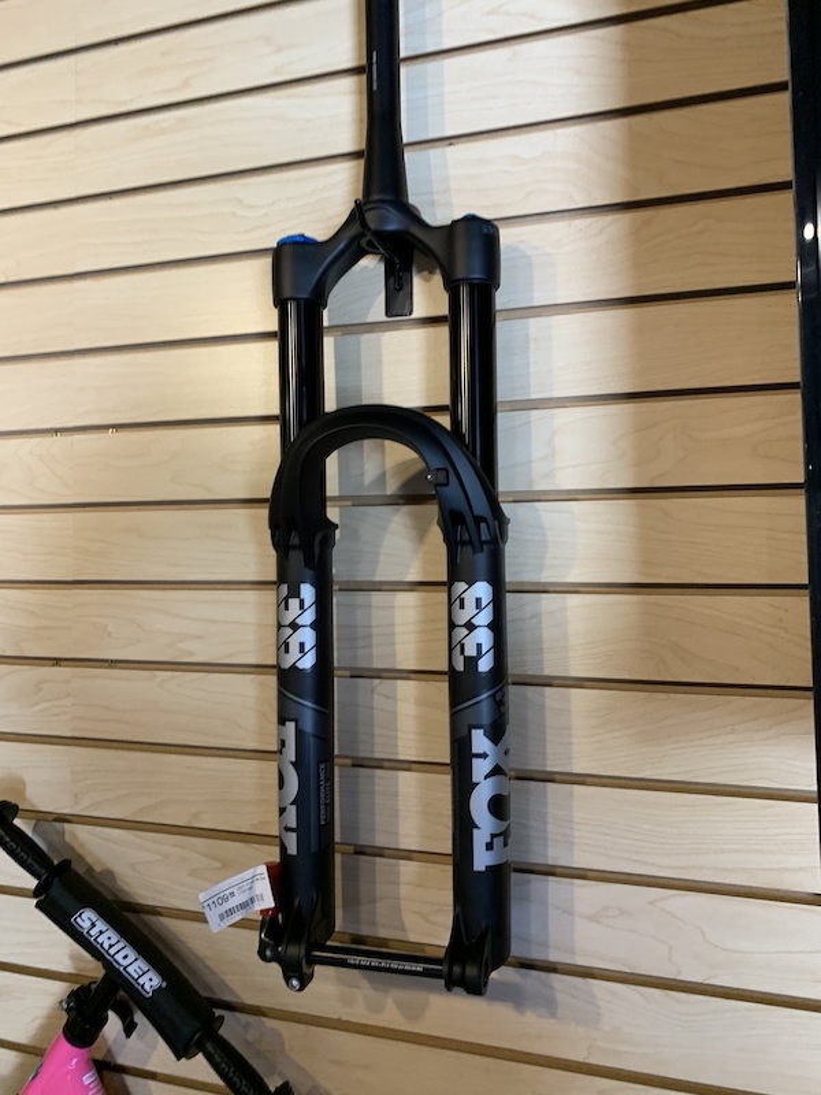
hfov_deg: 53.1
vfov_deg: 67.3
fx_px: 822
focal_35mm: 26
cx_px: 410
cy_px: 548
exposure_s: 1/49
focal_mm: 4.25
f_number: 1.8
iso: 100
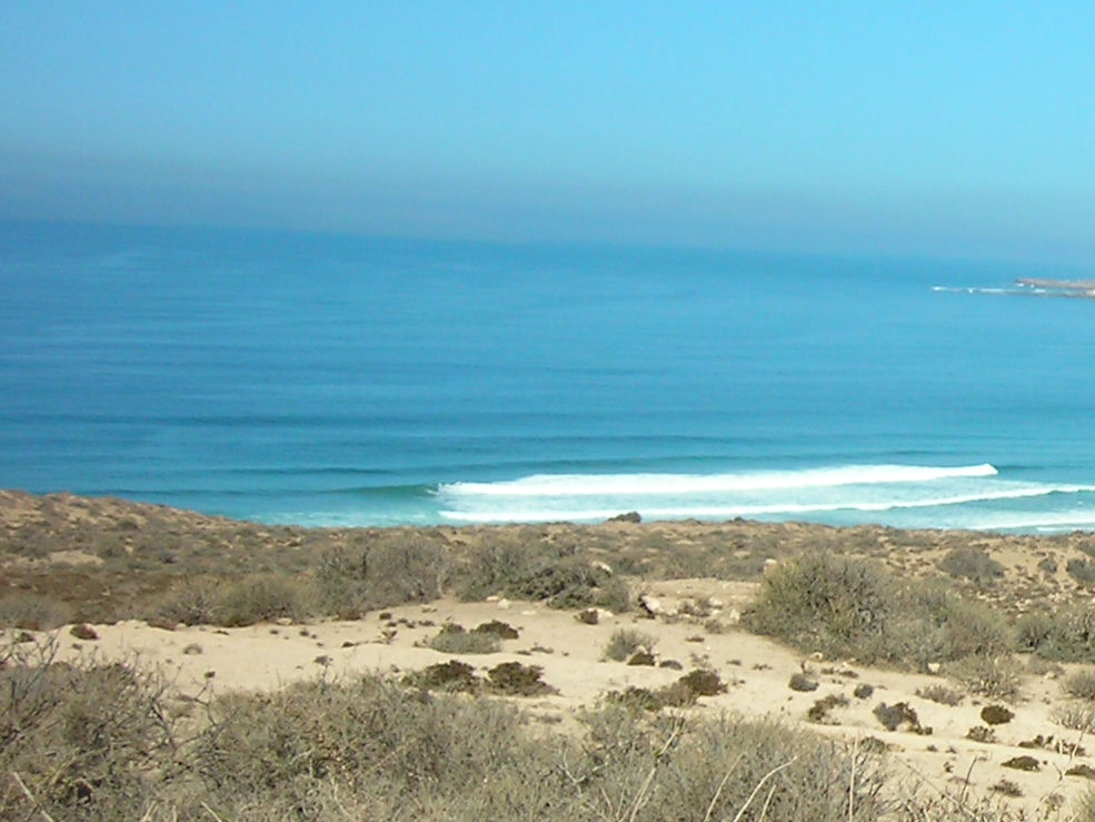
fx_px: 3164
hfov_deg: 18.5
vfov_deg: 14.8
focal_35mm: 100
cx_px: 1352
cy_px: 491
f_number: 6.4
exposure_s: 1/200
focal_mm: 6.3
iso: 50
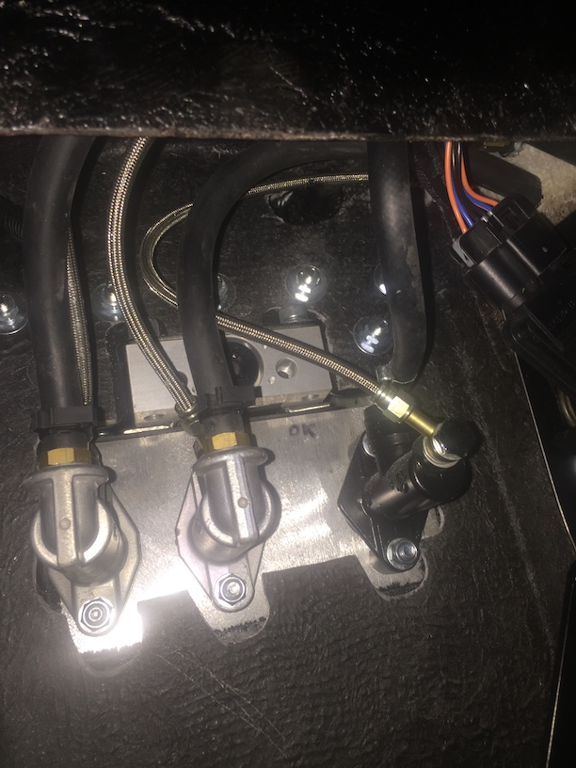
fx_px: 643
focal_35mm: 29
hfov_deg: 48.2
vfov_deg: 61.7
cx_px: 288
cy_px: 384
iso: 32
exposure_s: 1/40
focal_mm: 4.15
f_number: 2.2
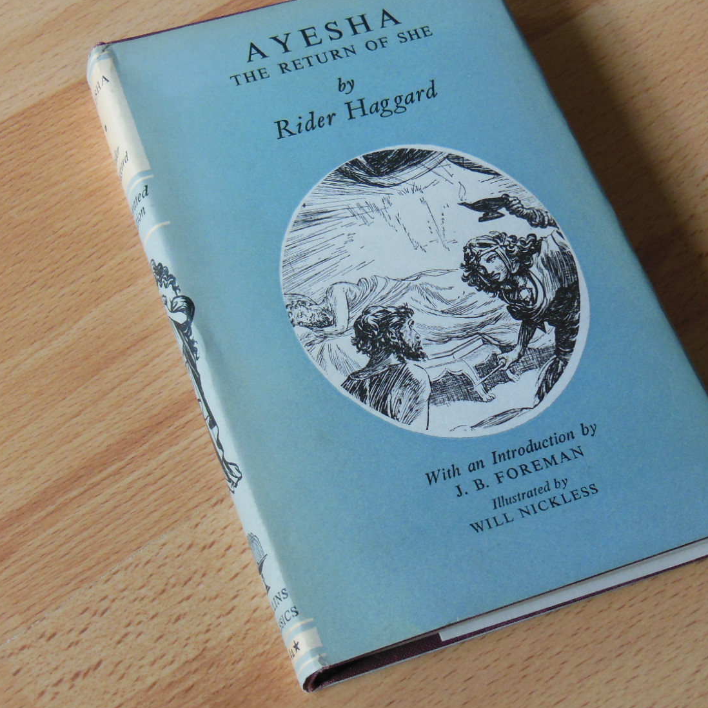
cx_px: 416
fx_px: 1550
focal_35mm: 67
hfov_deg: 25.7
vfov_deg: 25.7
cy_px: 333
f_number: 4.7
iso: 320
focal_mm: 9.3
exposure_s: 1/30
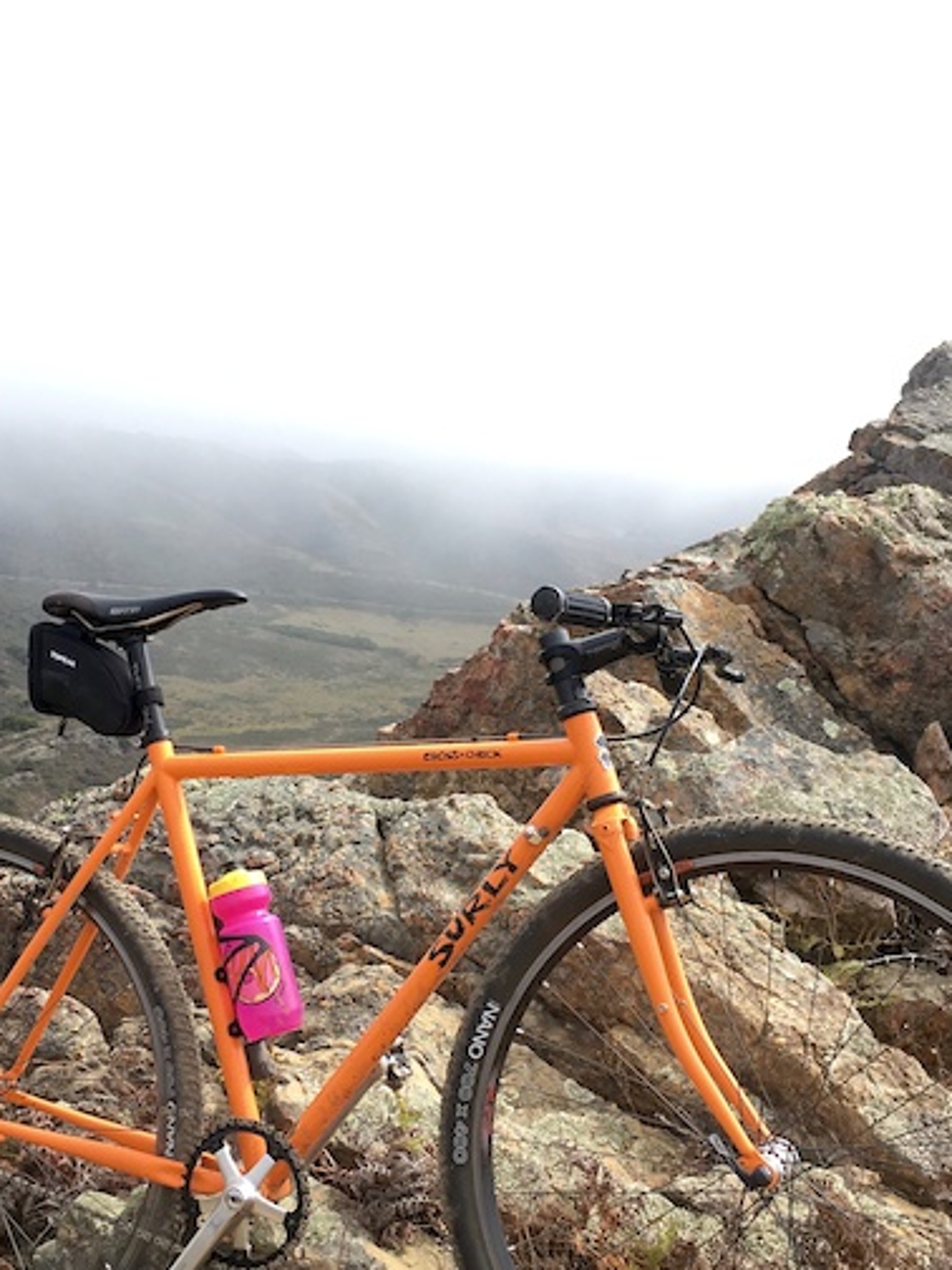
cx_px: 436
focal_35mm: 46
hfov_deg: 31.5
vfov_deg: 41.2
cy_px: 658
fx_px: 1687
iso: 25
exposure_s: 1/615
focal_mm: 4.15
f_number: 2.2
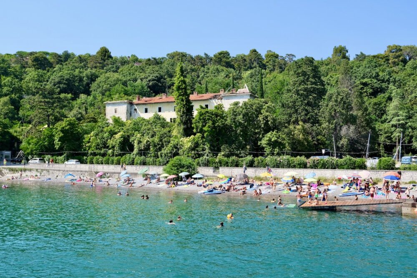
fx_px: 417
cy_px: 139
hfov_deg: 53.1
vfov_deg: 36.9
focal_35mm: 36
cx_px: 208
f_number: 5.6
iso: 320
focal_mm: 24.2
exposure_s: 1/600
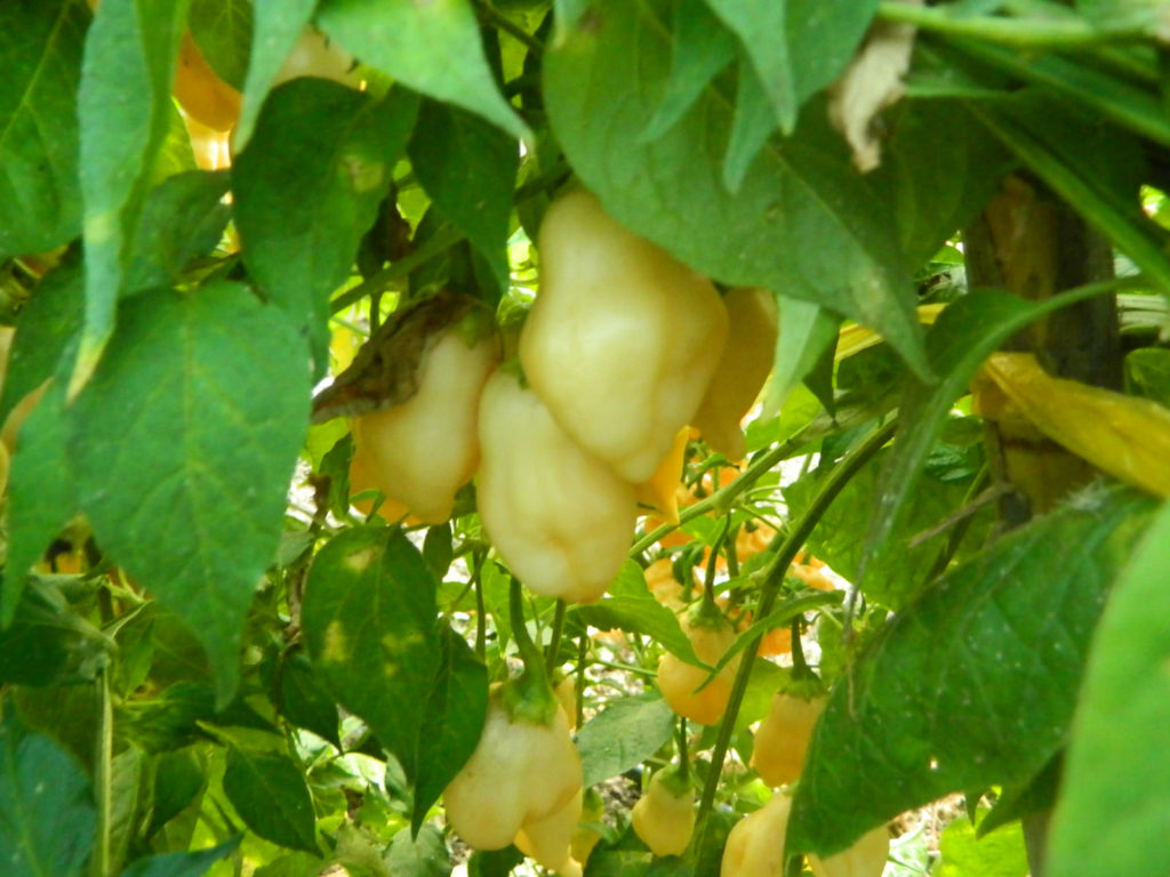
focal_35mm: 31
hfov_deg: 58.4
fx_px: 1048
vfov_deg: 45.4
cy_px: 438
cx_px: 585
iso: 200
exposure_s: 1/6
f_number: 3.2
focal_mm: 5.6
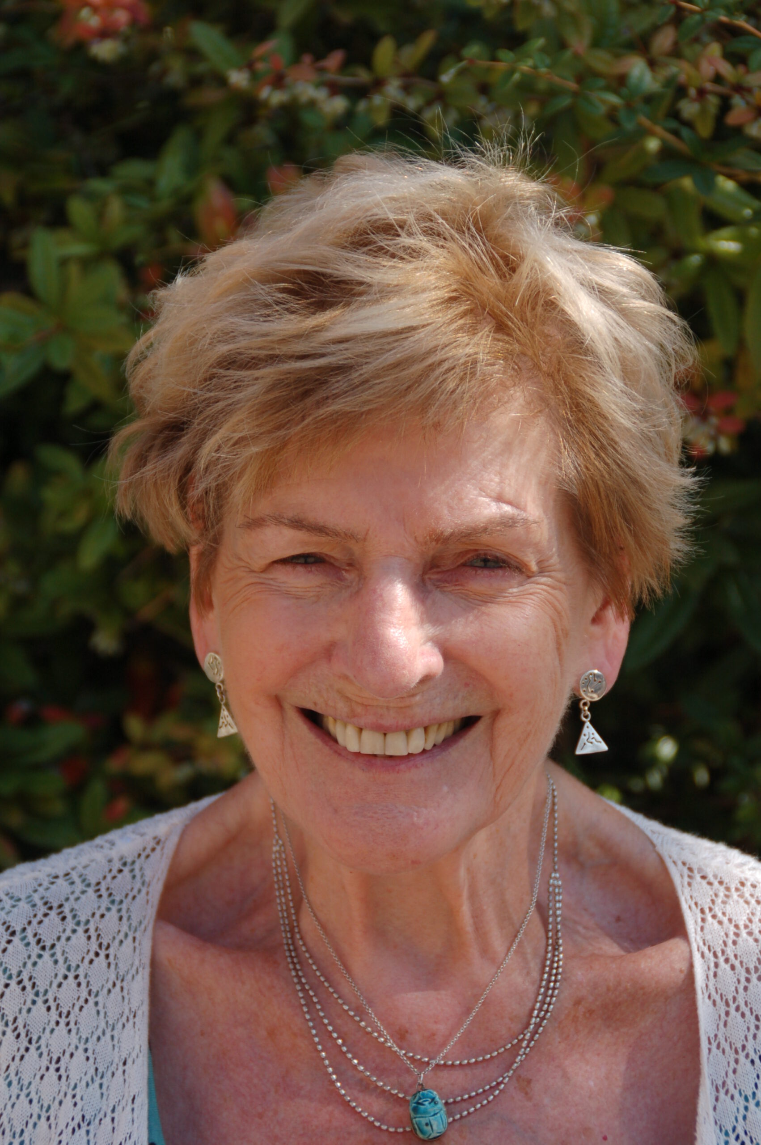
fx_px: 3335
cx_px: 380
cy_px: 572
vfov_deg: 19.5
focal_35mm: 105
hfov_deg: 13.0
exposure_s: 1/500
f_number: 5.6
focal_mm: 70
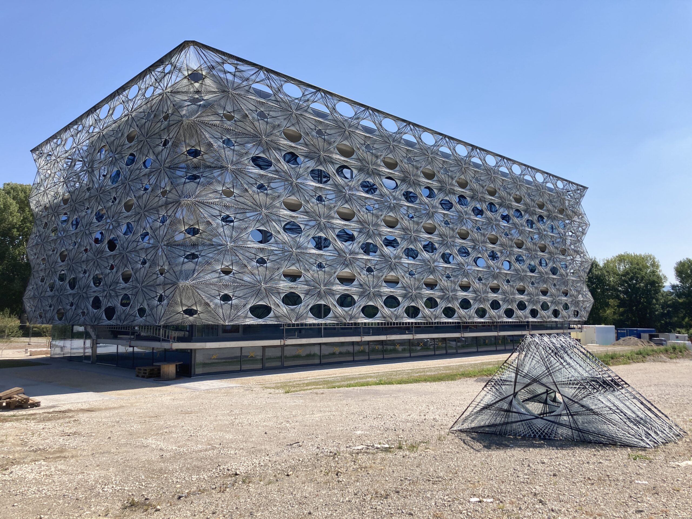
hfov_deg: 63.4
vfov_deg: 49.7
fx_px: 560
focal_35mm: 28
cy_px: 260
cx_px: 346
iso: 20
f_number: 1.8
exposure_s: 1/2183
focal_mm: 3.99
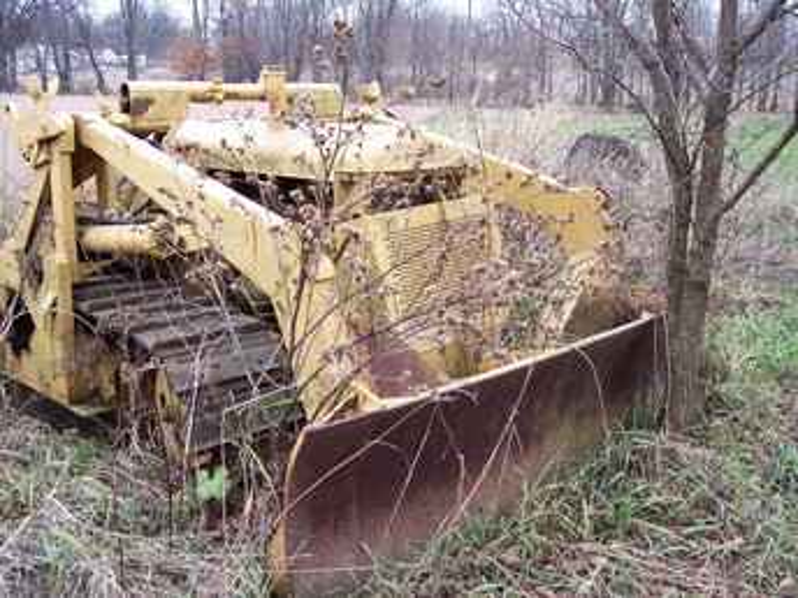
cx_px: 399
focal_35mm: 39
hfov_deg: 47.9
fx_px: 899
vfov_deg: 36.8
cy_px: 299
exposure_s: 1/90
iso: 100
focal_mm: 8
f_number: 3.4
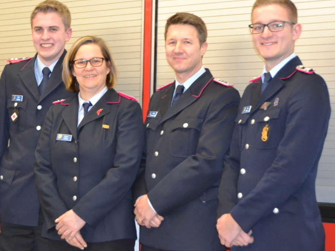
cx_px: 109
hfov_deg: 20.6
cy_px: 101
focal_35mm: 95
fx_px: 919
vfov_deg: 15.5
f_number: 5.3
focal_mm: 46
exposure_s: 1/60
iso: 3200
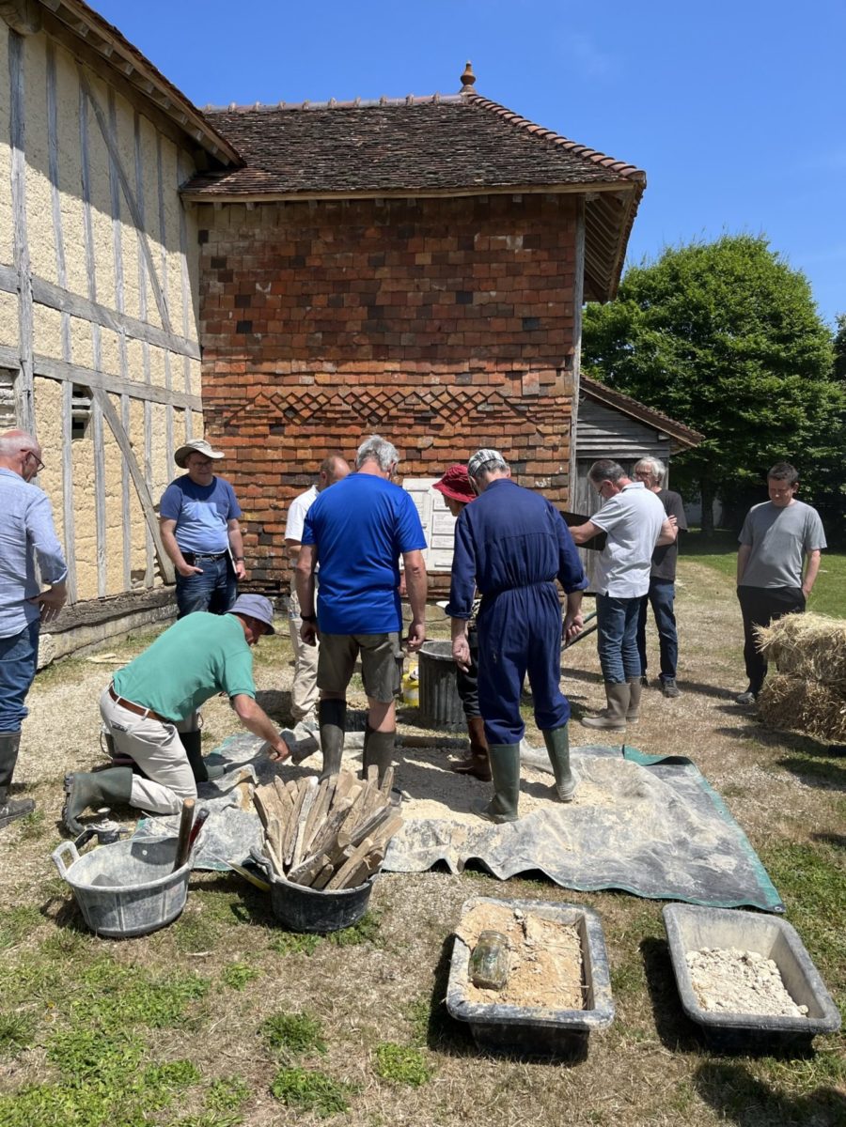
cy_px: 564
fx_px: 847
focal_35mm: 26
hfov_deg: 53.1
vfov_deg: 67.3
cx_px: 423
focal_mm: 5.1
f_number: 1.6
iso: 50
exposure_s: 1/3413
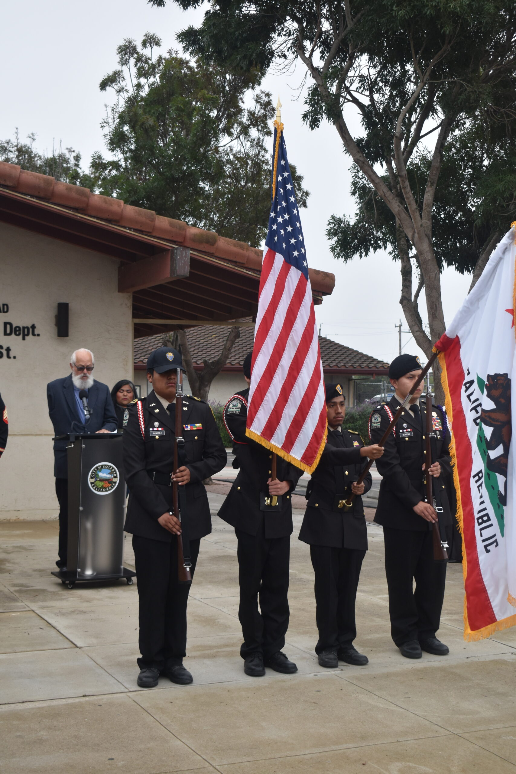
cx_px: 258
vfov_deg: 38.9
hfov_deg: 26.5
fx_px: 1096
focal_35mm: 51
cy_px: 387
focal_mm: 34
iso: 400
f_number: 5.6
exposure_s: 1/250
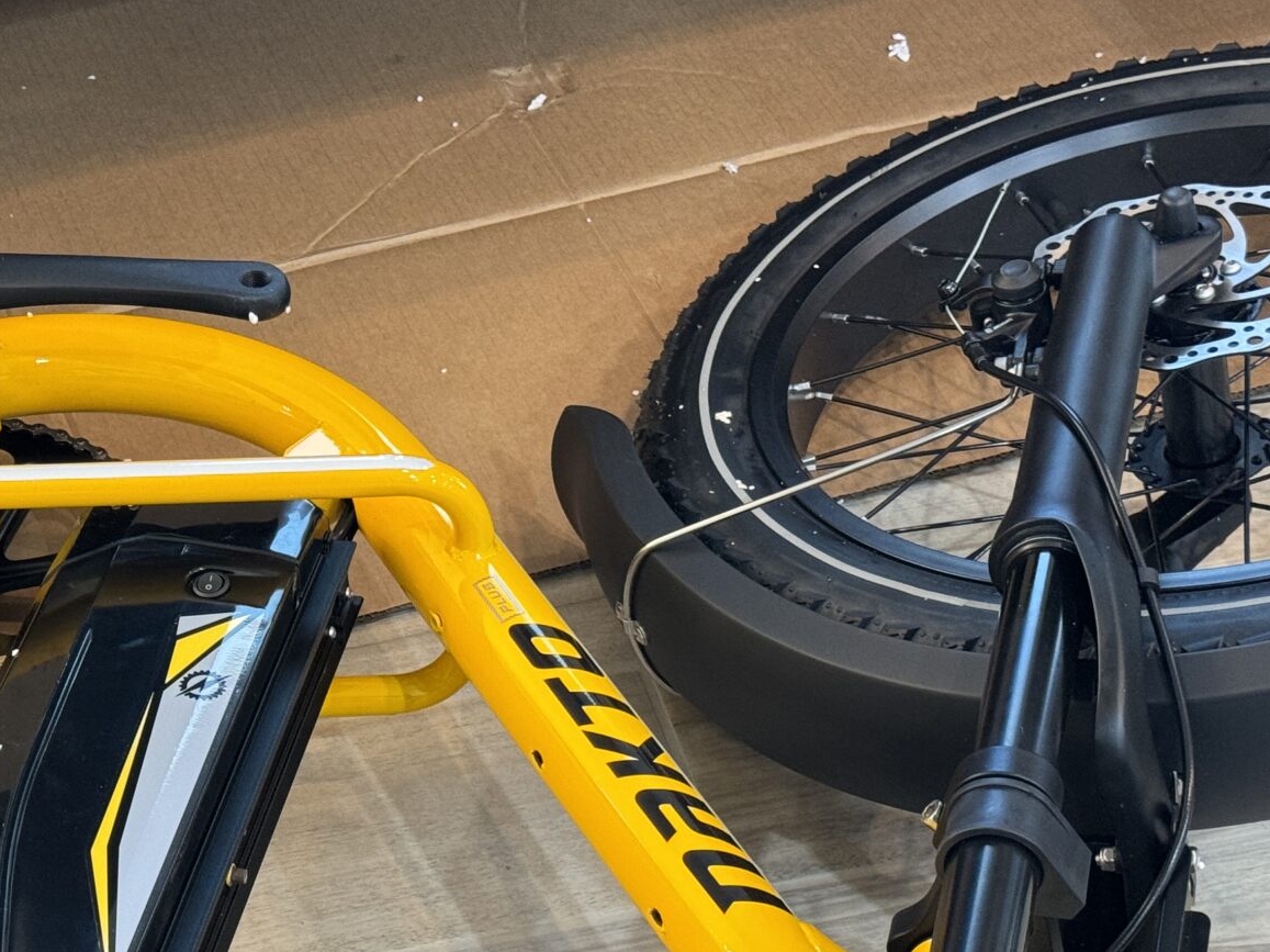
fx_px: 3118
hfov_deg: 22.8
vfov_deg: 17.2
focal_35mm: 85
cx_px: 305
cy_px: 740
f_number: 1.78
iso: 250
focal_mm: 6.86
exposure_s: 1/60
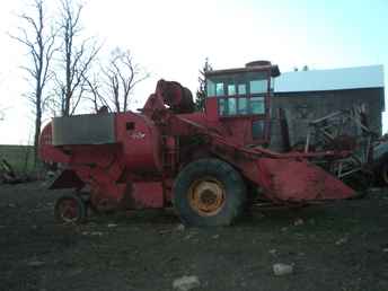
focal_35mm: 38
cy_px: 146
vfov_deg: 37.7
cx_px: 194
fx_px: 426
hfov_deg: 49.0
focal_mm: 6.3
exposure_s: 1/60
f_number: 3.1
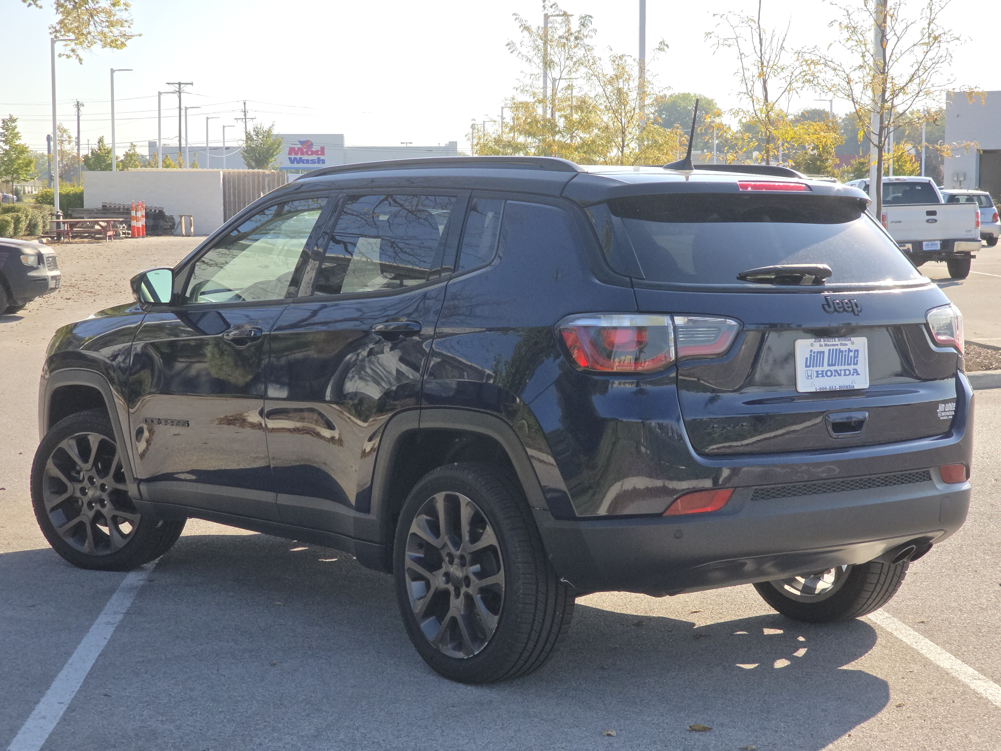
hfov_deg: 28.2
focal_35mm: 69
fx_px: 1995
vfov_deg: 21.3
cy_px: 376
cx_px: 500
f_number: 2.4
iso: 50
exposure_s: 1/1129
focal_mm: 7.9
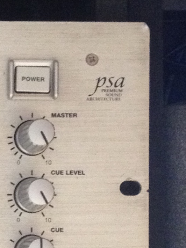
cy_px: 279
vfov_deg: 12.1
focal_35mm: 161
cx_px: -161
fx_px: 1154
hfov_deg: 8.8
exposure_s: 1/20
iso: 250
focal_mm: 4.28
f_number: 2.4
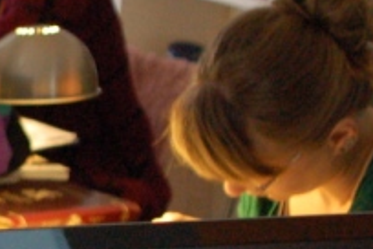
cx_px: -547
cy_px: 270
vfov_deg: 6.5
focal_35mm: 211
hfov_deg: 8.8
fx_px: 2186
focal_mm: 28
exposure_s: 1/60
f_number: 4
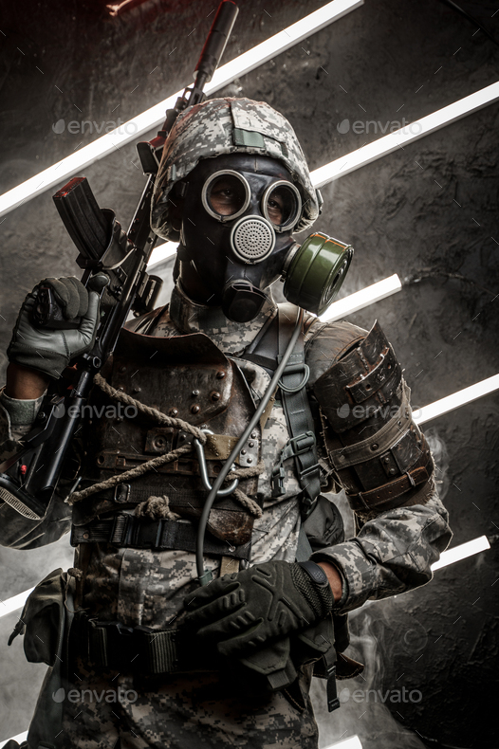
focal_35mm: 65
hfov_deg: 20.9
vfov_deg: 31.0
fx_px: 1353
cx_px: 234
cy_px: 404
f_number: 2.8
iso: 320
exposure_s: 1/160
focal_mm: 58
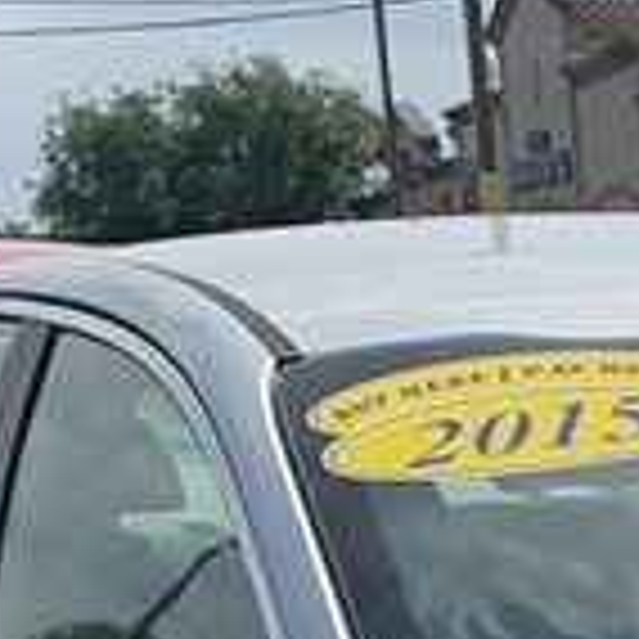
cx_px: 1368
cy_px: 1426
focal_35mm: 155
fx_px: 3237
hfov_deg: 10.2
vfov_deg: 10.1
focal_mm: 4.25
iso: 25
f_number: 1.8
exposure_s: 1/5405
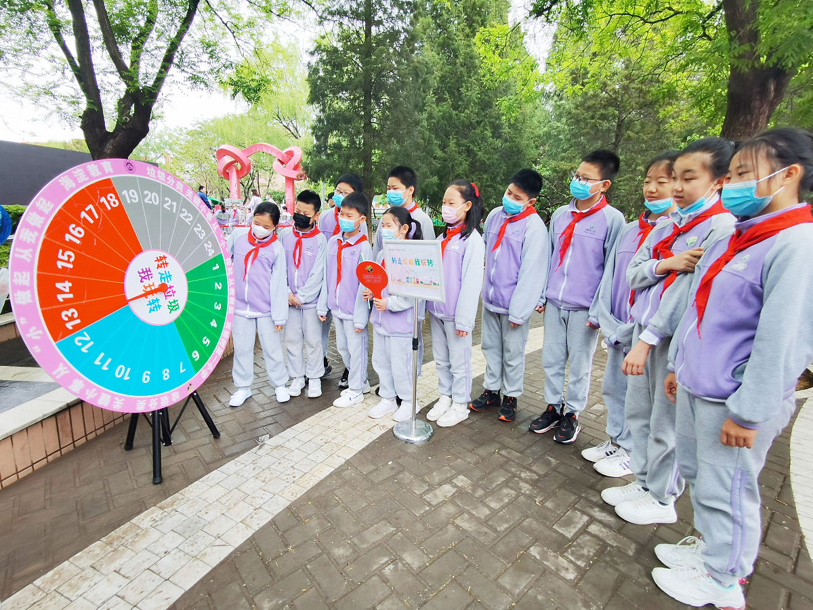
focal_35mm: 17
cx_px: 406
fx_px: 399
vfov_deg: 74.7
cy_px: 305
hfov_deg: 91.0
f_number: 2.2
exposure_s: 1/121
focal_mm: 2.26
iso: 50
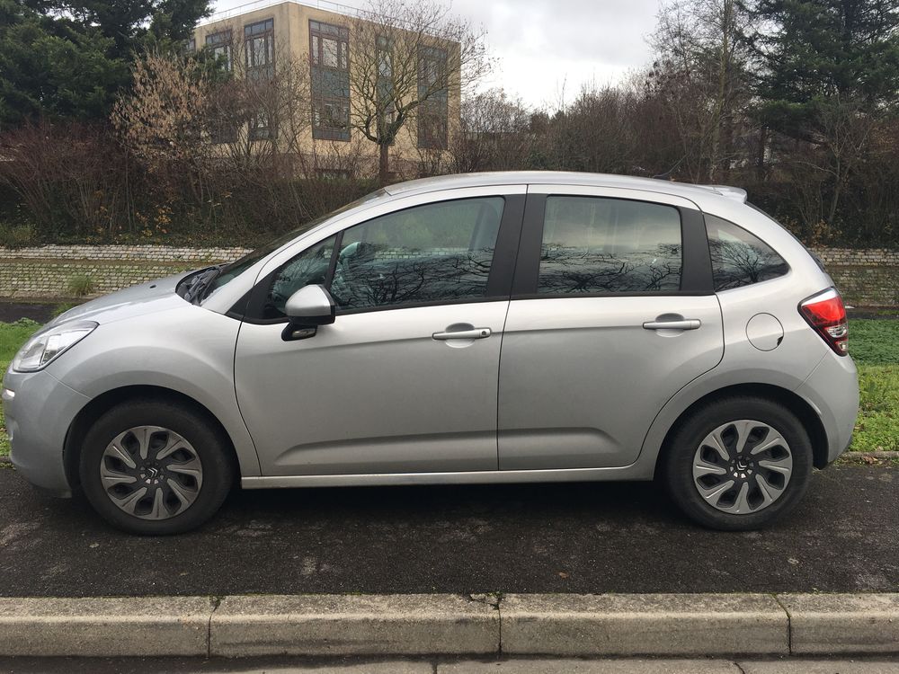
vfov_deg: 48.2
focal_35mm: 29
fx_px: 753
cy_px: 337
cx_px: 450
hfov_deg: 61.7
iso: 25
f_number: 2.2
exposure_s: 1/304
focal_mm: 4.15
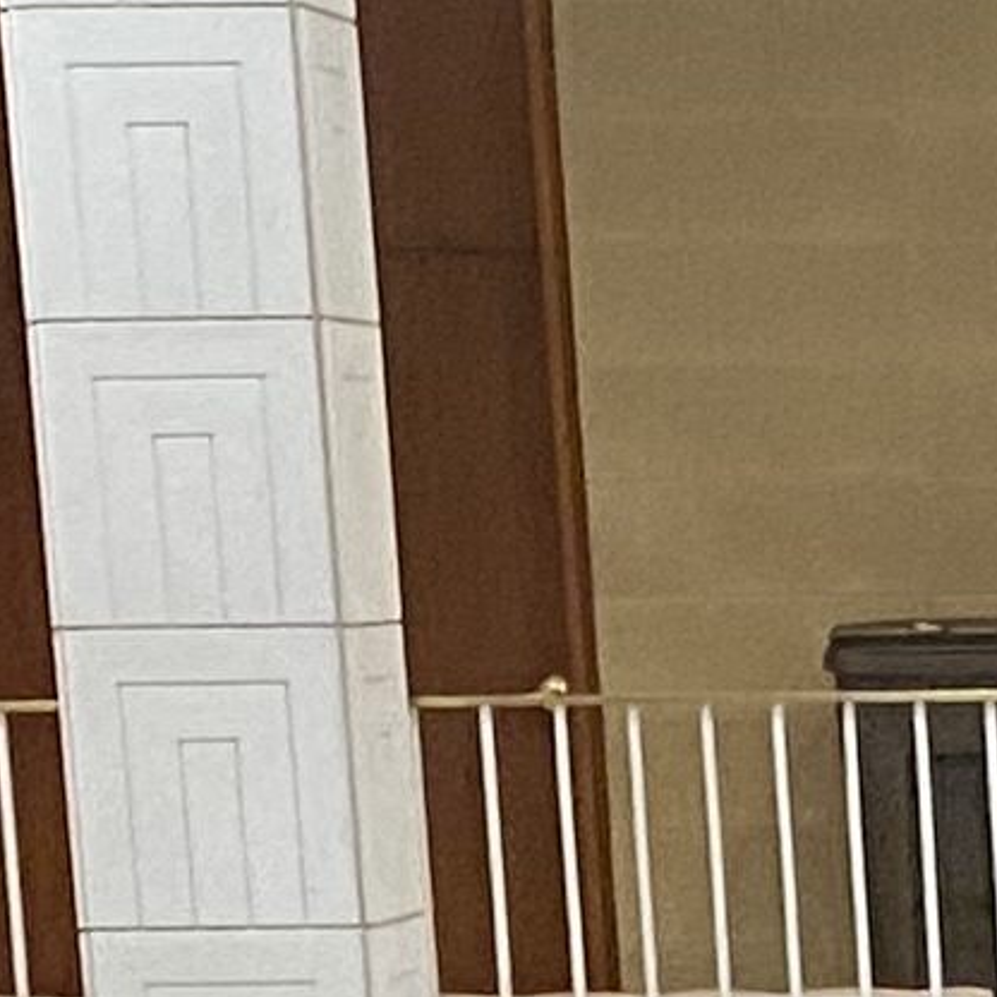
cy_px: 2449
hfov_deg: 7.5
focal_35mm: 223
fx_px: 7267
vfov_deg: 7.3
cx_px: 2087
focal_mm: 4.25
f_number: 1.8
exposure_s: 1/40
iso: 400
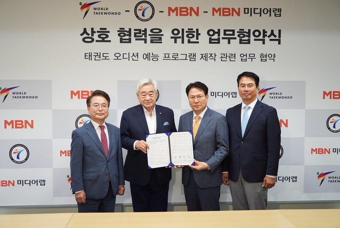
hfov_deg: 48.4
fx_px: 378
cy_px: 114
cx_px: 170
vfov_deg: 33.5
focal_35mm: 40
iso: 3200
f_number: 4.5
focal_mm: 40
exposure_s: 1/250
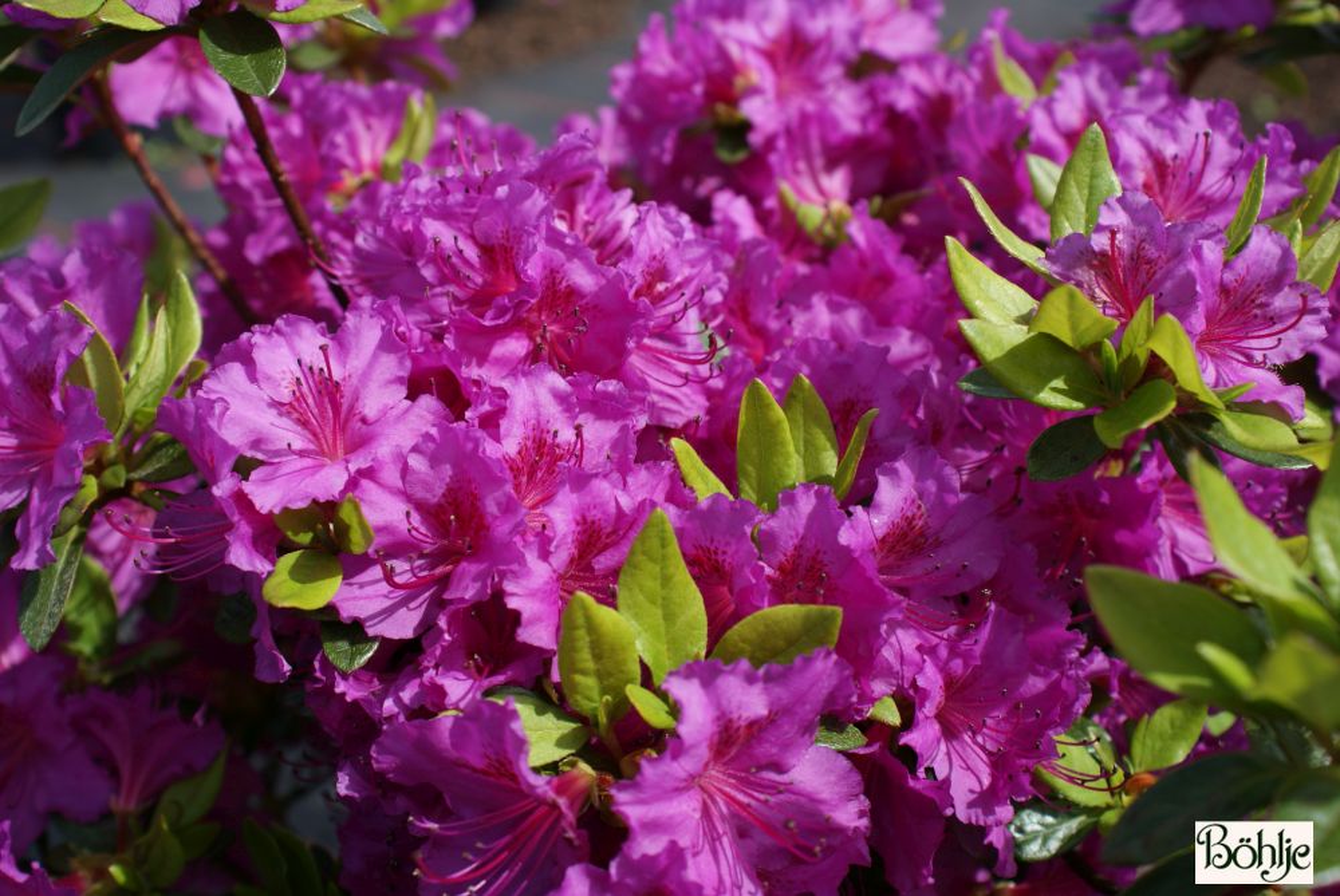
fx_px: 1565
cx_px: 670
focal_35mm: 42
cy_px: 448
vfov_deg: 32.0
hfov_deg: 46.4
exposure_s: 1/500
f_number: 5.6
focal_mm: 28
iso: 100
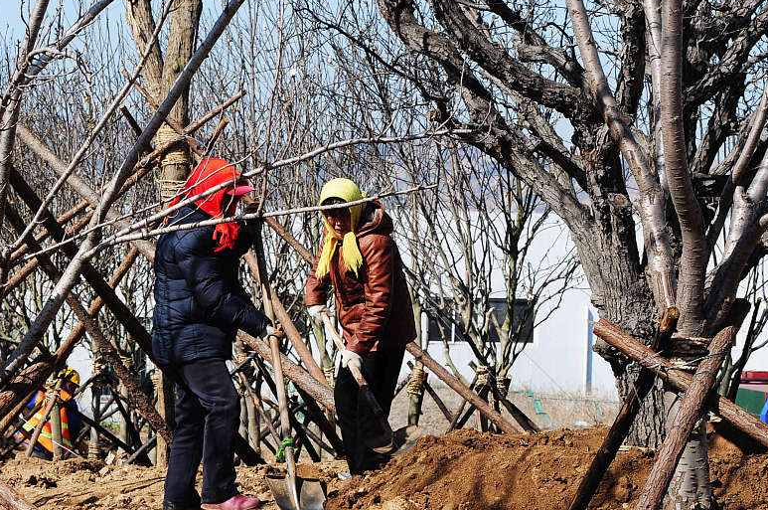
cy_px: 222
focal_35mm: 163
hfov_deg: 12.6
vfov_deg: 8.4
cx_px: 192
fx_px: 3472
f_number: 9
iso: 200
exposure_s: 1/320
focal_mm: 70
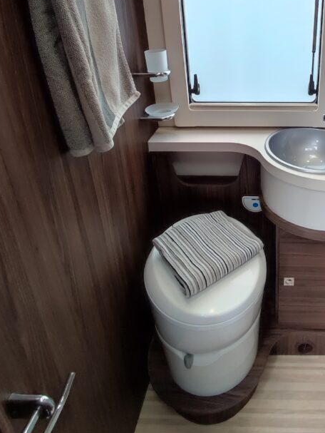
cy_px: 103
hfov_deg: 48.6
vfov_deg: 61.3
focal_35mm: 27
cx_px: 258
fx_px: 338
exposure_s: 1/100
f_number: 2.2
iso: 279
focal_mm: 1.65
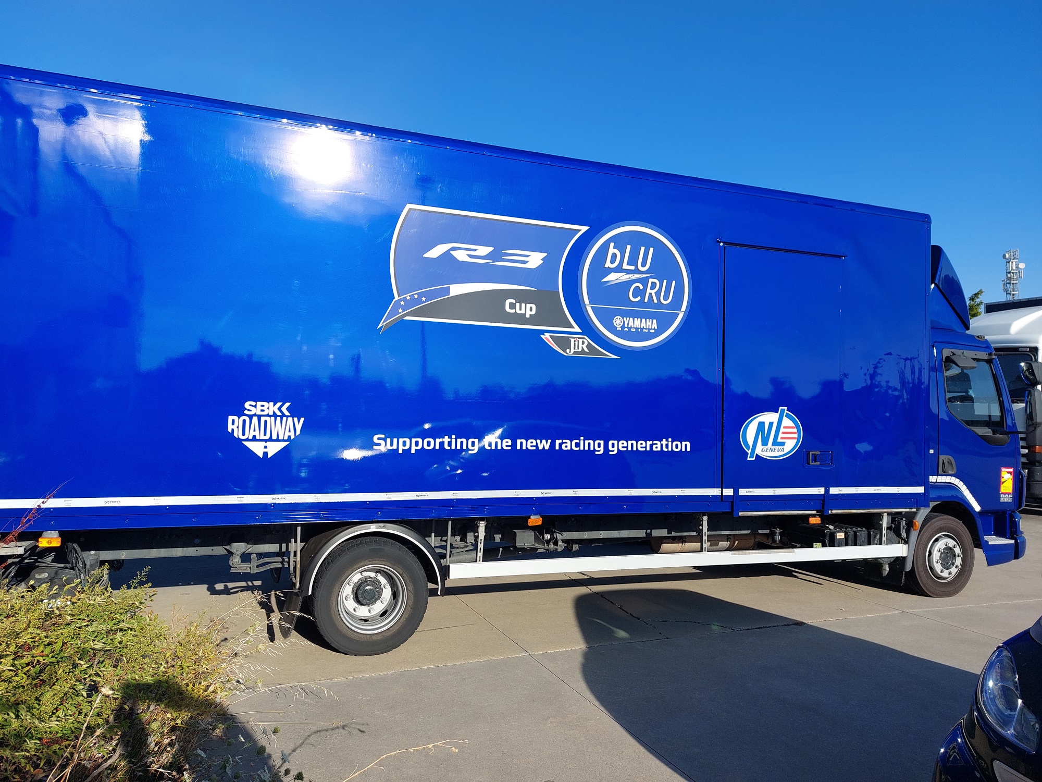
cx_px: 521
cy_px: 391
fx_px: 753
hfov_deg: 69.4
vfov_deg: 54.9
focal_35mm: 25
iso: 25
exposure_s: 1/938
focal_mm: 5.23
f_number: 1.8
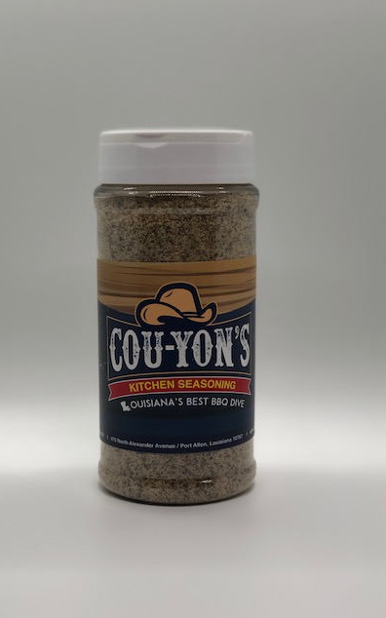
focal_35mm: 61
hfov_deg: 21.3
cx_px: 183
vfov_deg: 33.5
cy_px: 310
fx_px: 1027
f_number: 2.8
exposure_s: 1/30
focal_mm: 6.6
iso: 20
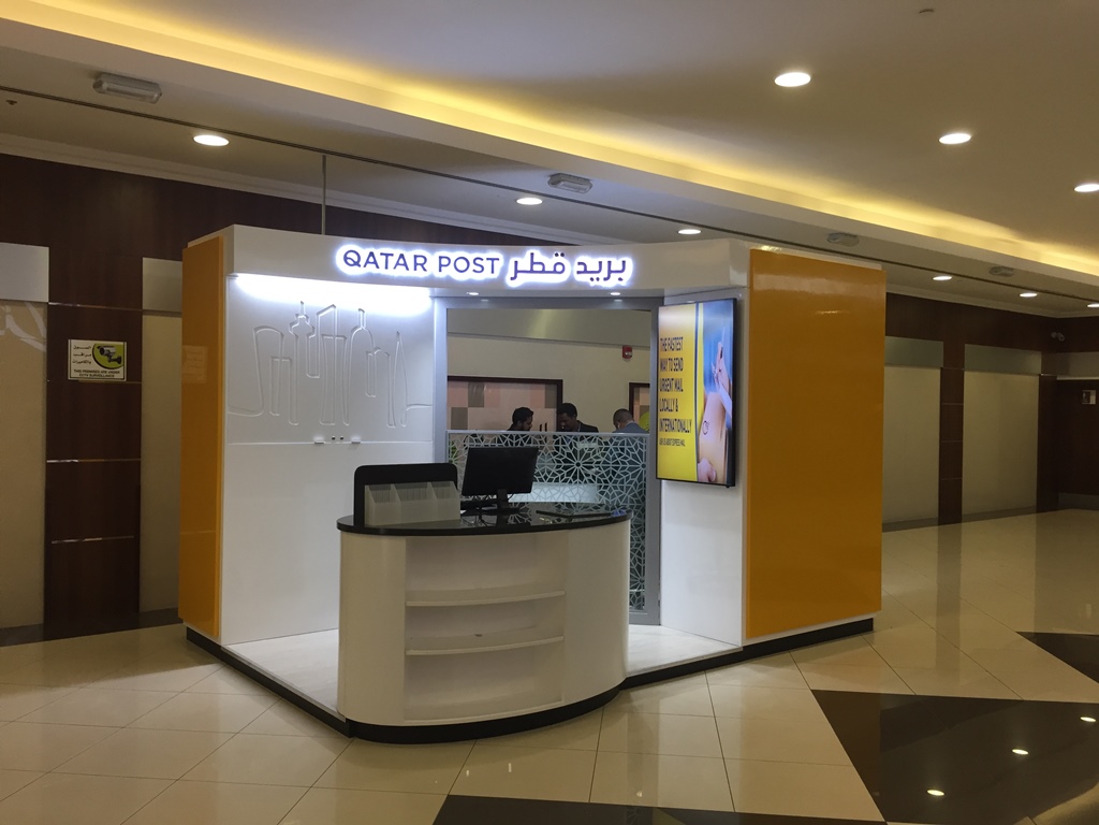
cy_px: 412
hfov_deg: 61.7
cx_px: 550
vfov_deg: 48.2
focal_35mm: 29
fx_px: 921
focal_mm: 4.15
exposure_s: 1/33
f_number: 2.2
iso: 40
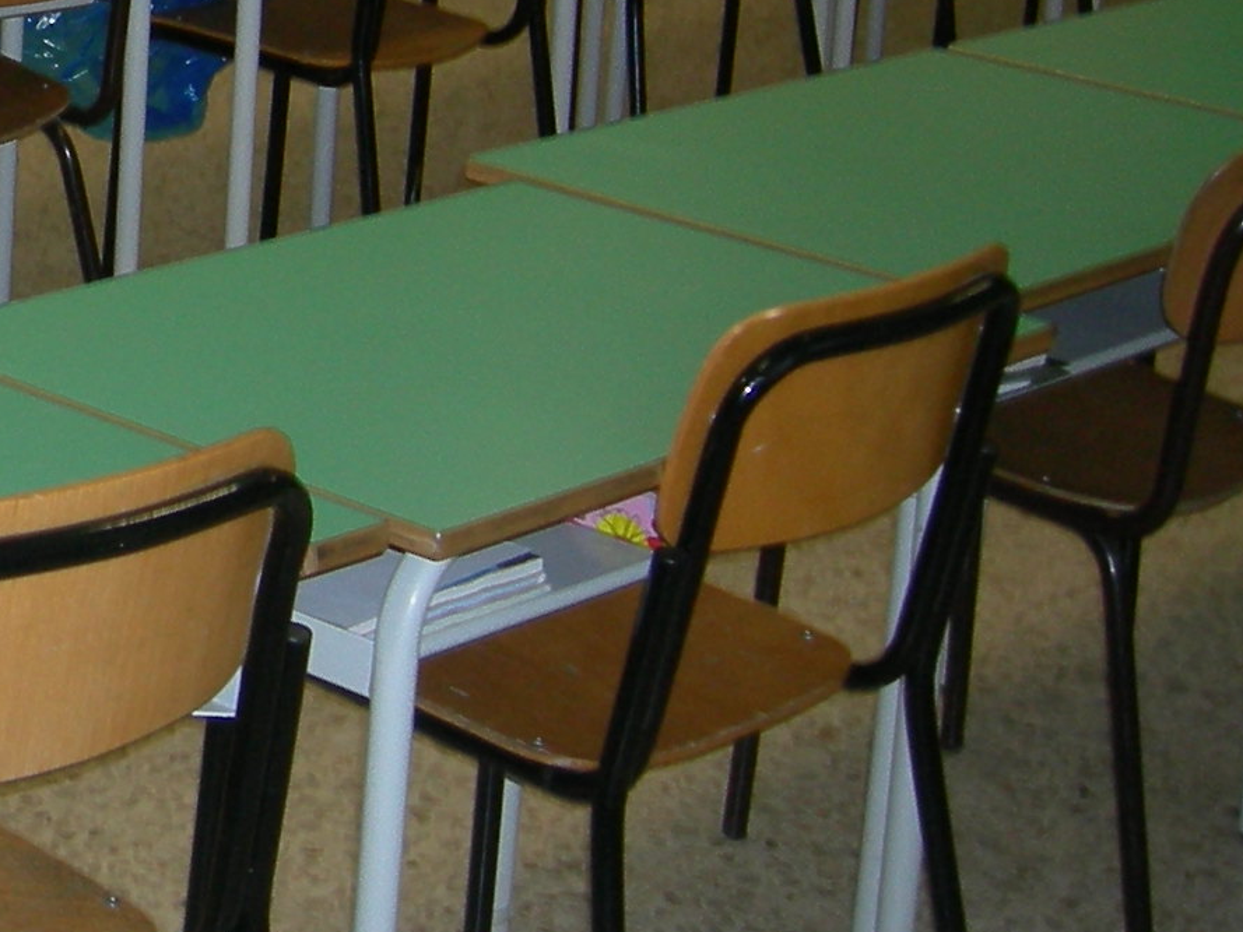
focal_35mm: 105
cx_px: -447
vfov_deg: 13.6
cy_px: -249
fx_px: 3771
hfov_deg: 17.4
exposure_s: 1/60.1
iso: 127
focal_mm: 7.5
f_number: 2.7
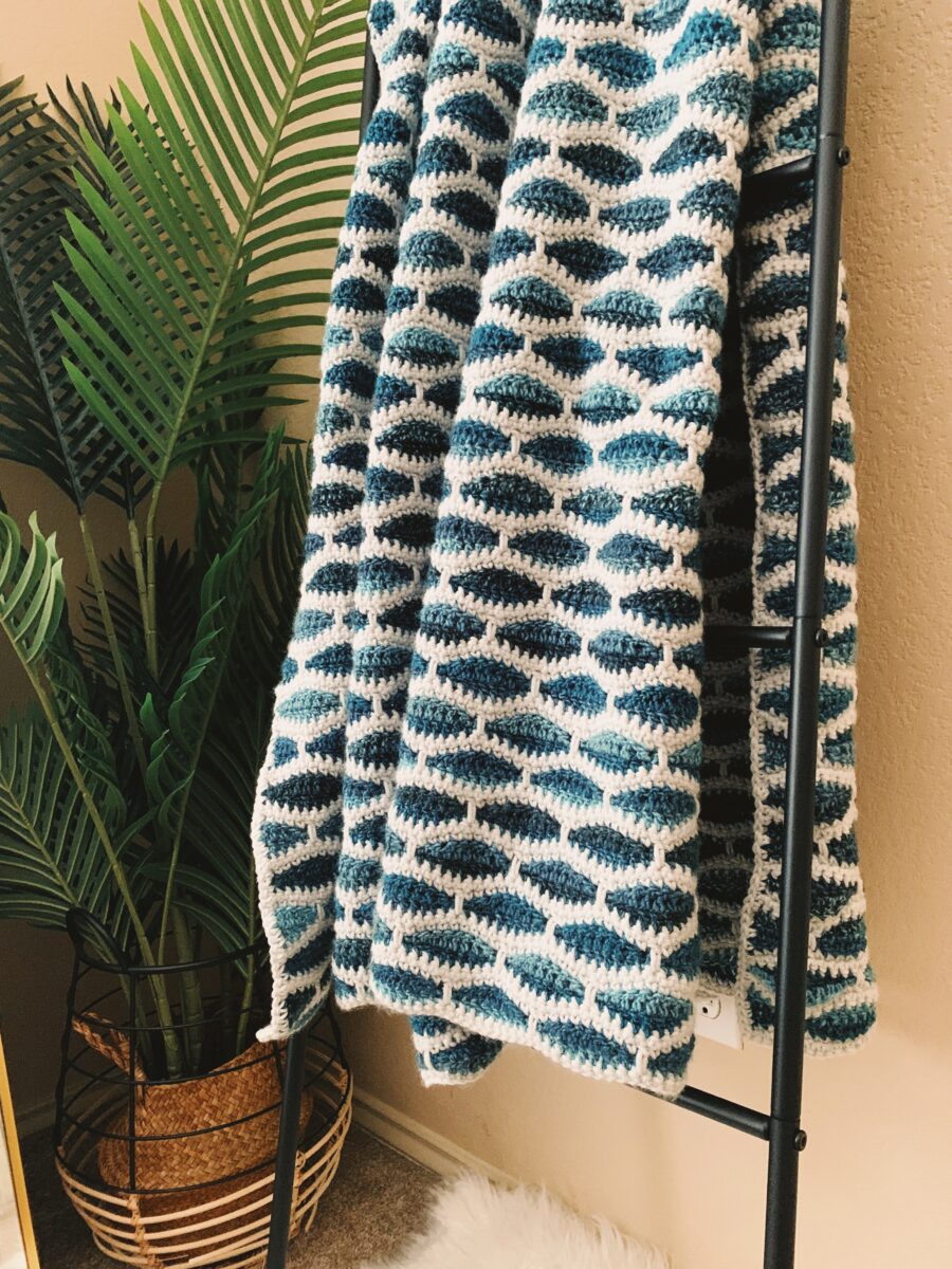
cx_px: 476
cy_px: 634
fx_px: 953
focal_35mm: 26
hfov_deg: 53.1
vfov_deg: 67.3
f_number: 1.8
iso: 500
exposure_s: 1/30
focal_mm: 4.25
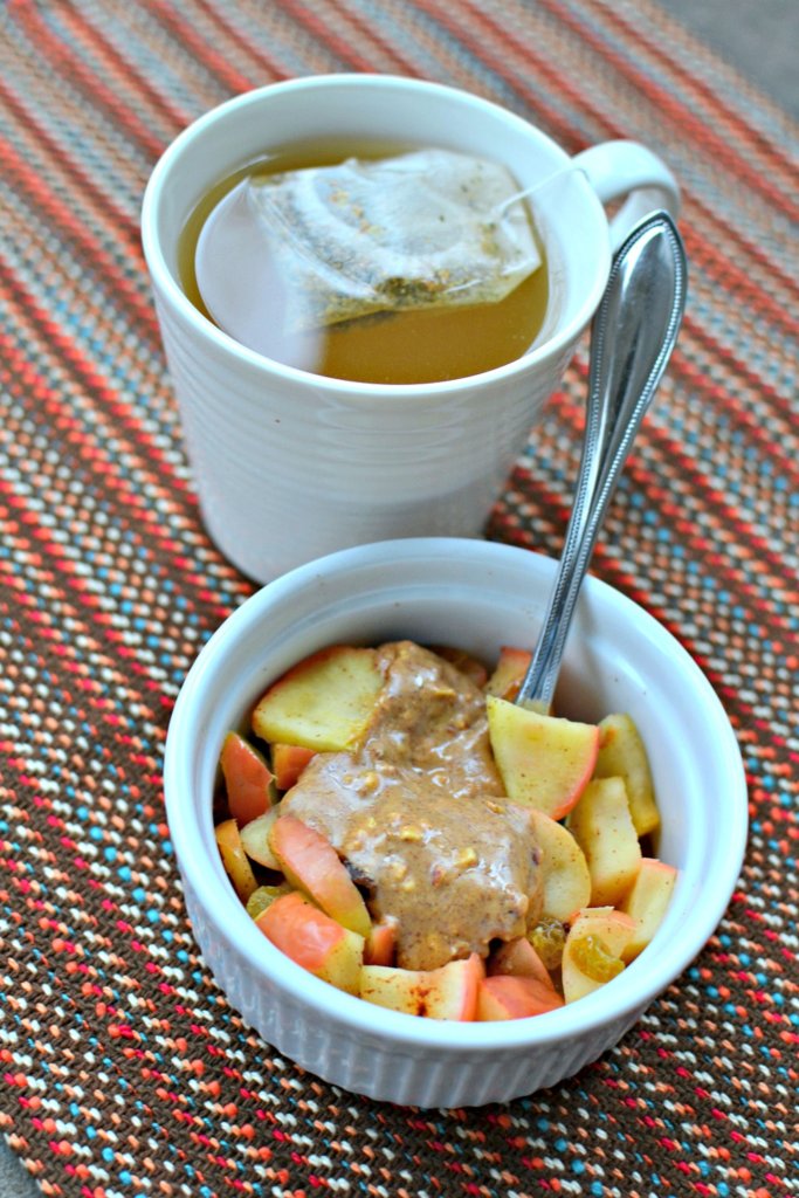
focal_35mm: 52
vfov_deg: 37.8
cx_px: 400
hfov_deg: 25.8
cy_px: 599
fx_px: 1747
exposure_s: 1/60
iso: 400
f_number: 3.2
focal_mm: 35
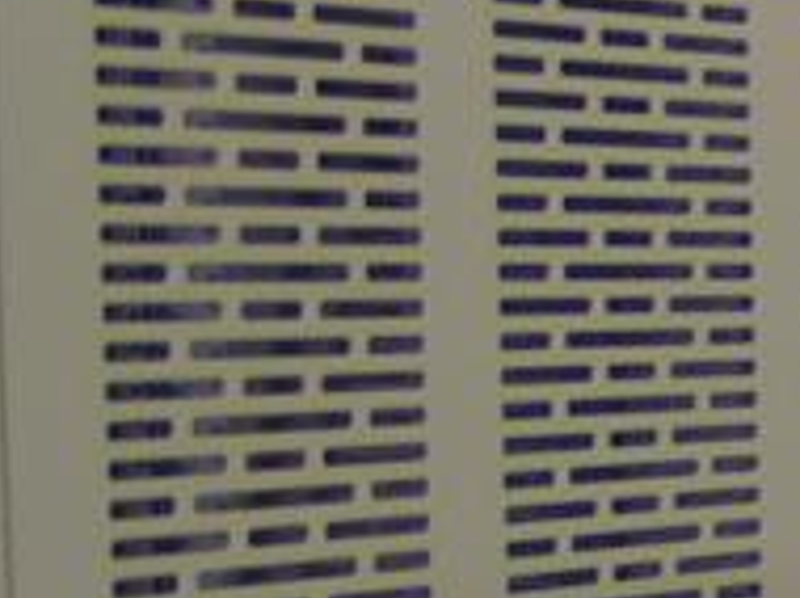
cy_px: 611
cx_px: 1811
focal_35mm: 205
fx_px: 4732
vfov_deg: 7.2
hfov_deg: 8.9
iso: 50
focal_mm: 5.8
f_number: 2.8
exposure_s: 1/40
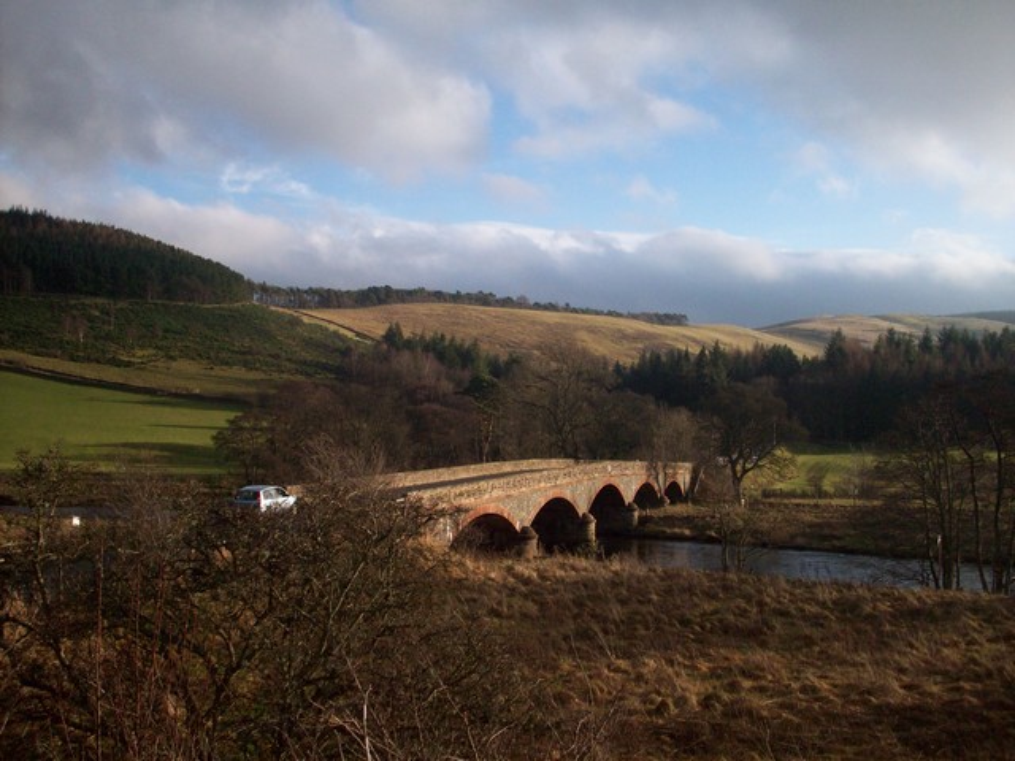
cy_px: 380
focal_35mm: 37
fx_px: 1085
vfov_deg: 38.7
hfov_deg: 50.1
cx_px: 508
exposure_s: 1/258
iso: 80
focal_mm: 6.2
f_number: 5.6
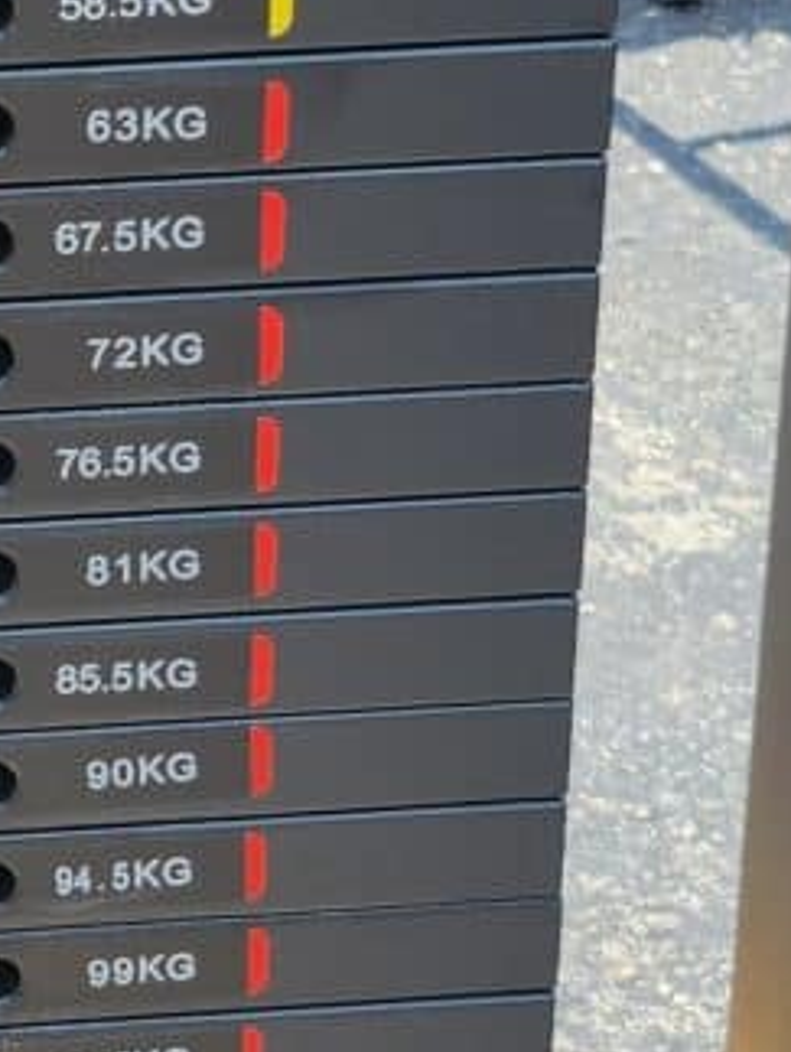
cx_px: -186
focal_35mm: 114
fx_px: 3466
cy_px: 42
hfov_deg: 12.7
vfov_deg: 16.9
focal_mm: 5
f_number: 1.8
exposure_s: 1/1588
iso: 50
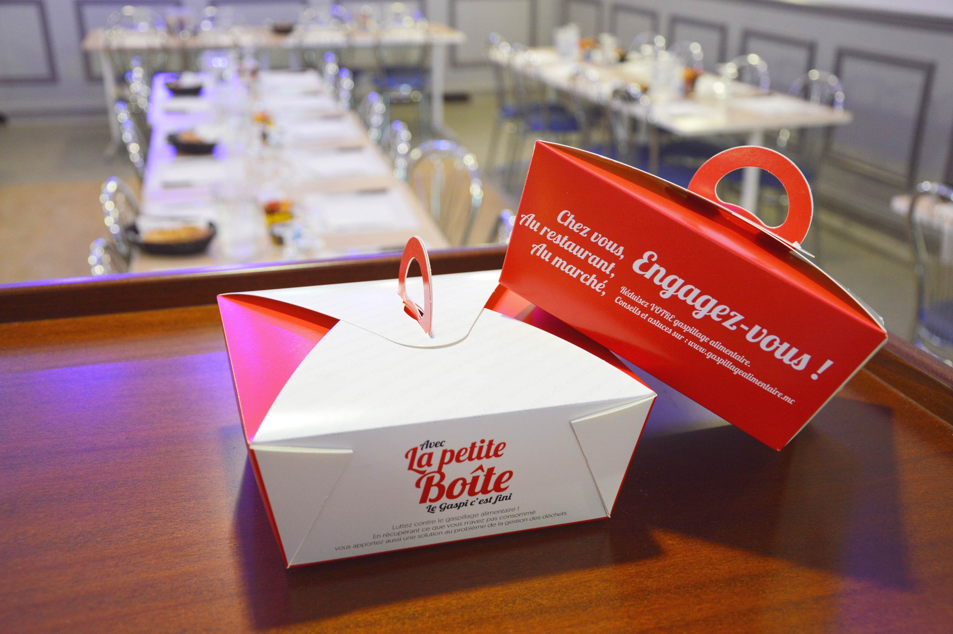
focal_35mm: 39
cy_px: 317
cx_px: 476
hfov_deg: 49.6
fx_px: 1031
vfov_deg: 34.1
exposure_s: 1/20
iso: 400
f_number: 4
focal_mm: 26
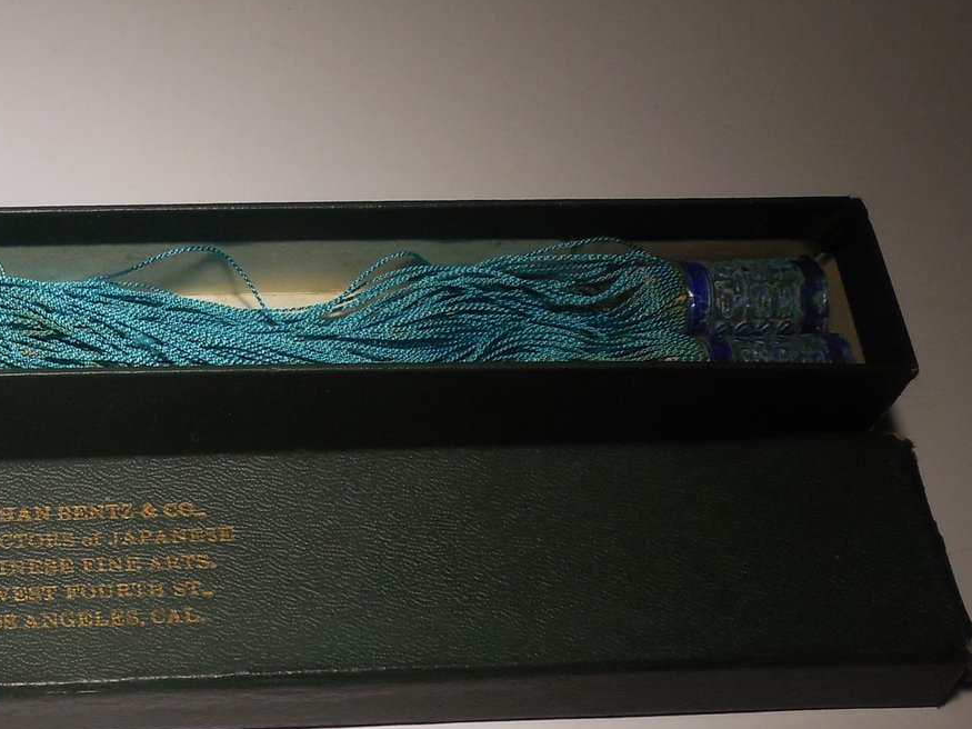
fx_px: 1797
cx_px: 48
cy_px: 625
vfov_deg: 22.5
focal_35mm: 64
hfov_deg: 28.7
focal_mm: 5
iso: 125
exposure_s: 1/400
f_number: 3.5
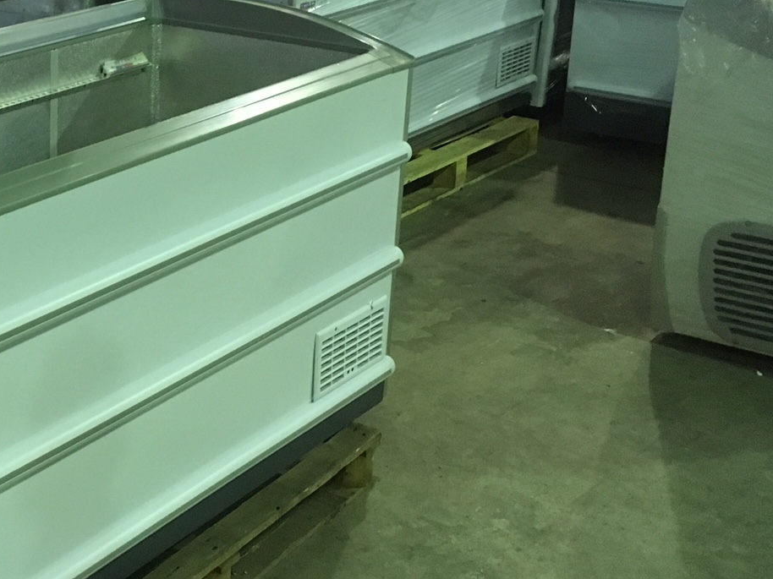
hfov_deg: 28.6
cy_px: 164
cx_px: 15
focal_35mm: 64
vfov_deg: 22.8
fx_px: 1429
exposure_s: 1/25
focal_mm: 4.15
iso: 200
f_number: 2.2
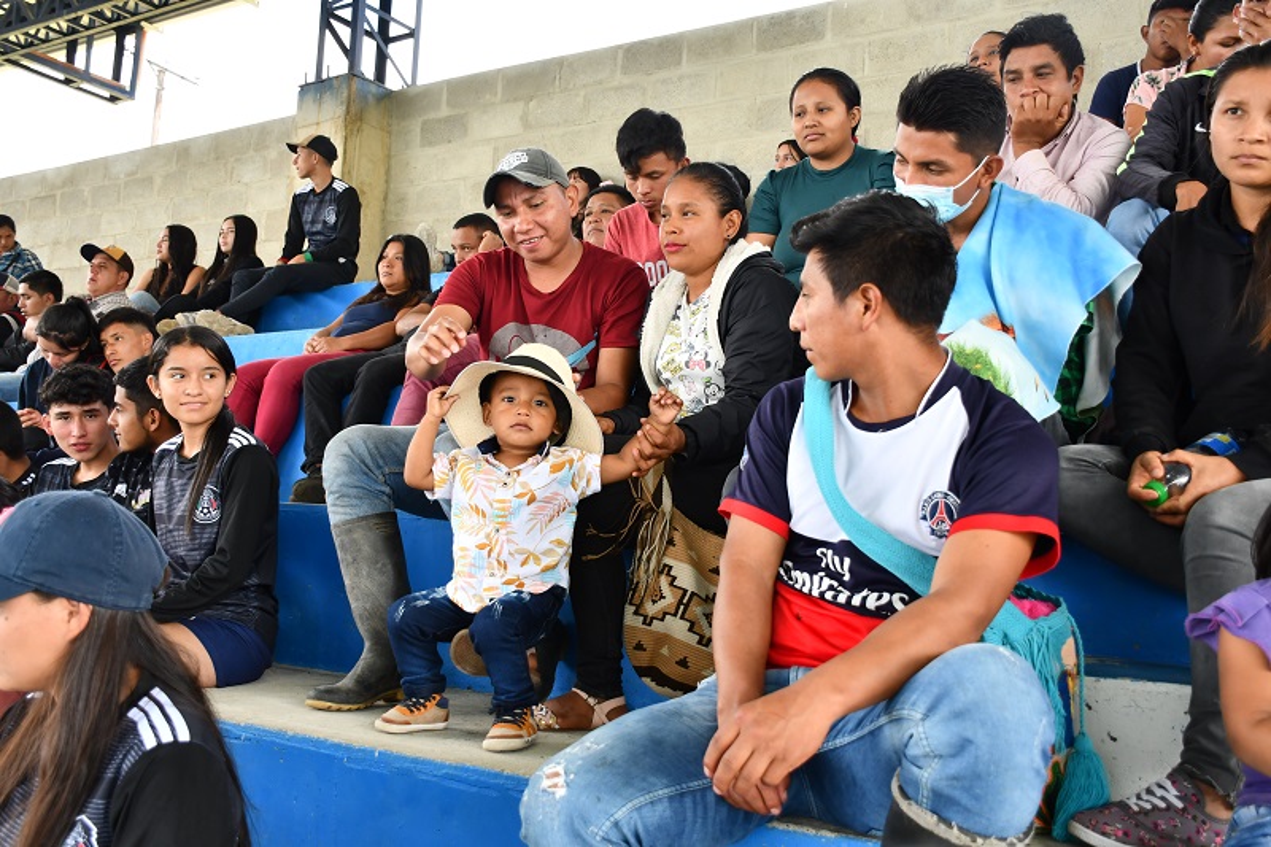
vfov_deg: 38.9
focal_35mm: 34
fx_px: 1200
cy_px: 424
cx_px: 636
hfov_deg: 55.8
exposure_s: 1/250
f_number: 4.5
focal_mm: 23
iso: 400
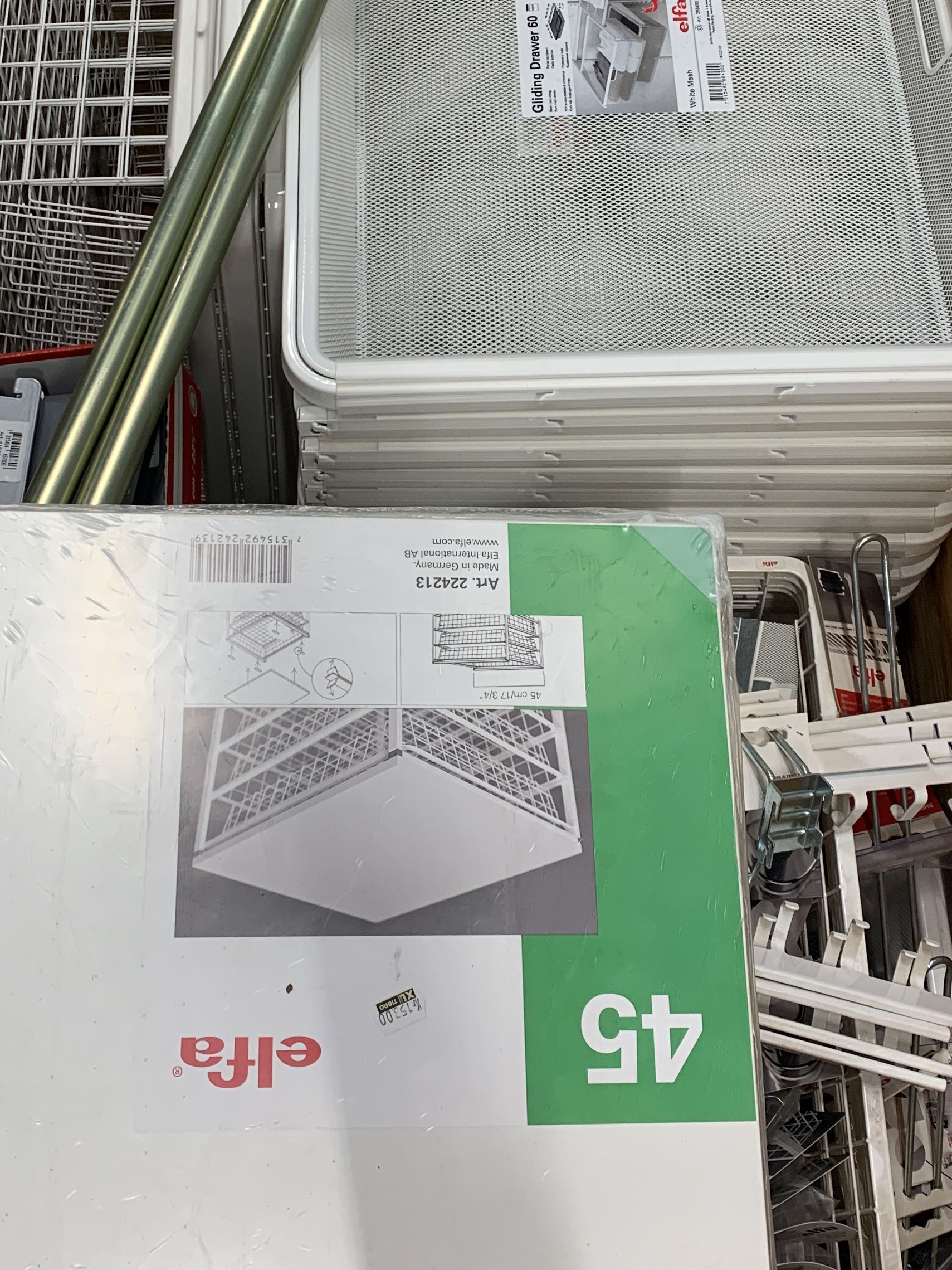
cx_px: 412
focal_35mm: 46
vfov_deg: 40.8
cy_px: 437
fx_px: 1687
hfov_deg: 31.5
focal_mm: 4.25
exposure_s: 1/122
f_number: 1.8
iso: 50
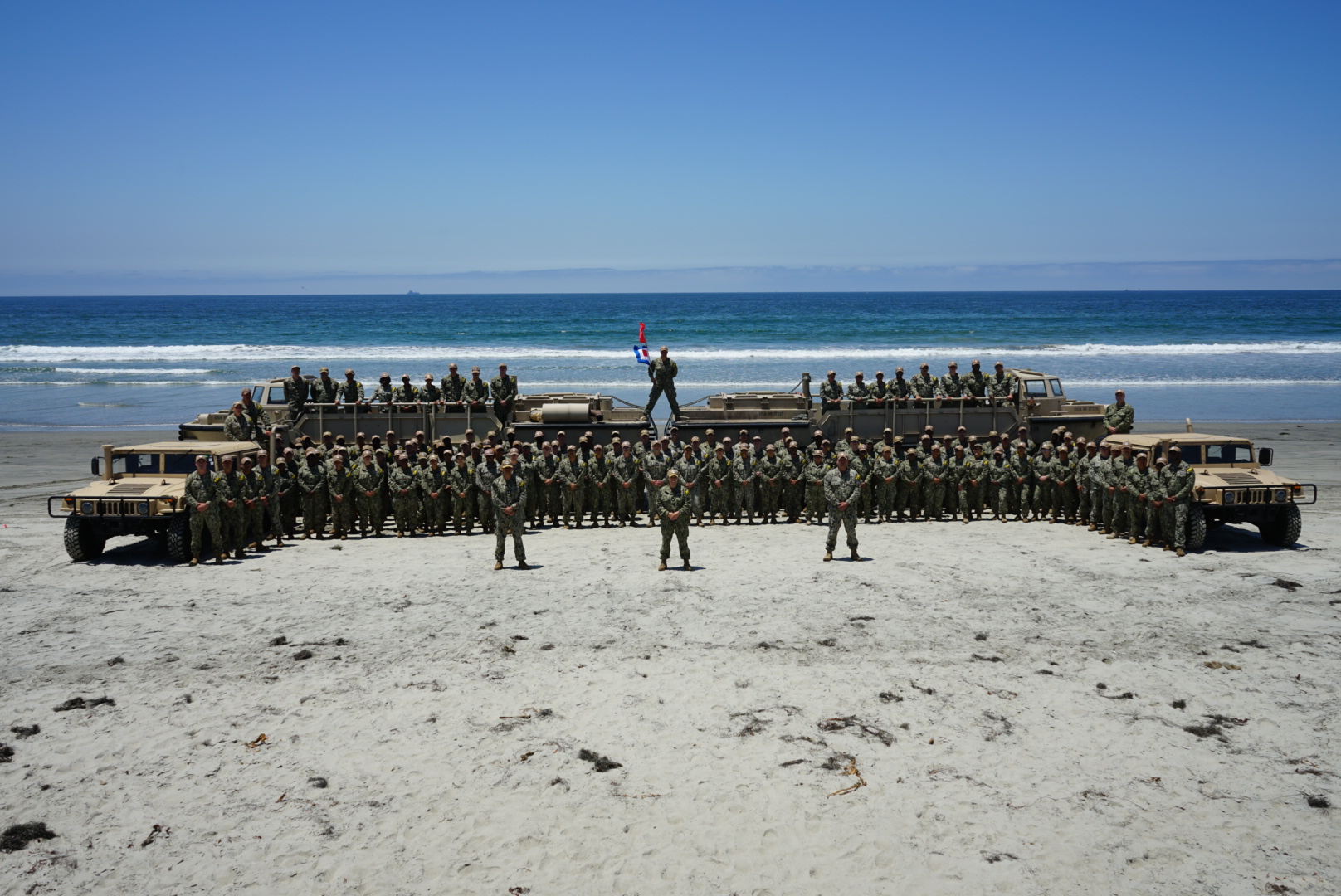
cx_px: 670
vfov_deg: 46.5
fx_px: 1044
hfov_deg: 65.4
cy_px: 448
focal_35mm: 28
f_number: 10
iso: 100
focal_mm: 28
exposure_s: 1/320
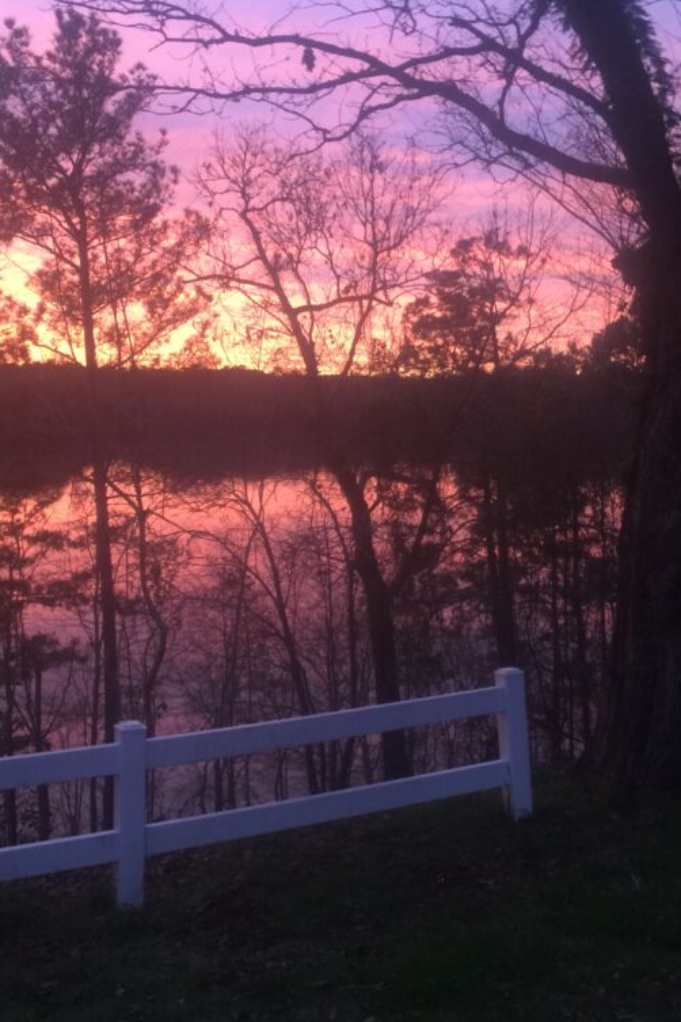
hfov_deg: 32.6
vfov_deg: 47.4
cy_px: 502
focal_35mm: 41
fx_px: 1163
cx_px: 284
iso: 64
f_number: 2.2
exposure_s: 1/15
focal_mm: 4.15
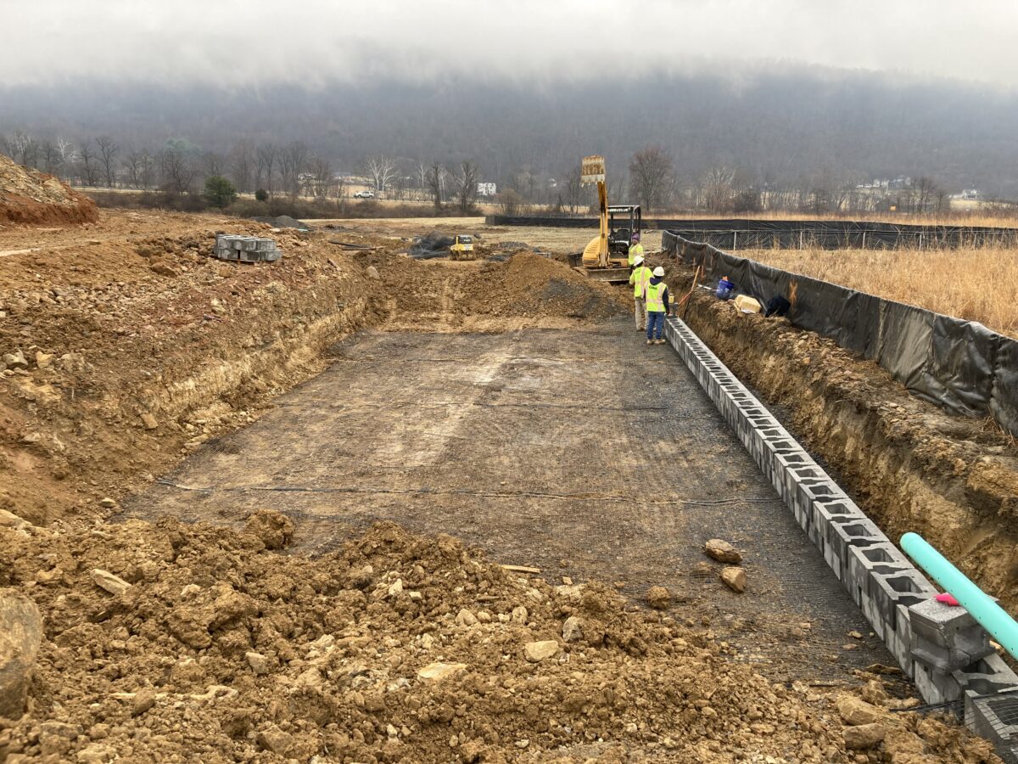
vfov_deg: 49.7
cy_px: 382
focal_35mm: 28
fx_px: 823
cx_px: 509
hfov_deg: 63.4
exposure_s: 1/161
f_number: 1.8
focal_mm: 3.99
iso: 20
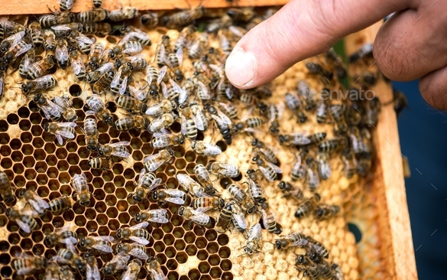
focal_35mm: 108
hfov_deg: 19.3
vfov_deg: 12.1
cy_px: 131
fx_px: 1316
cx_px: 224
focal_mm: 105
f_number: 3
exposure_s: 1/125
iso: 100
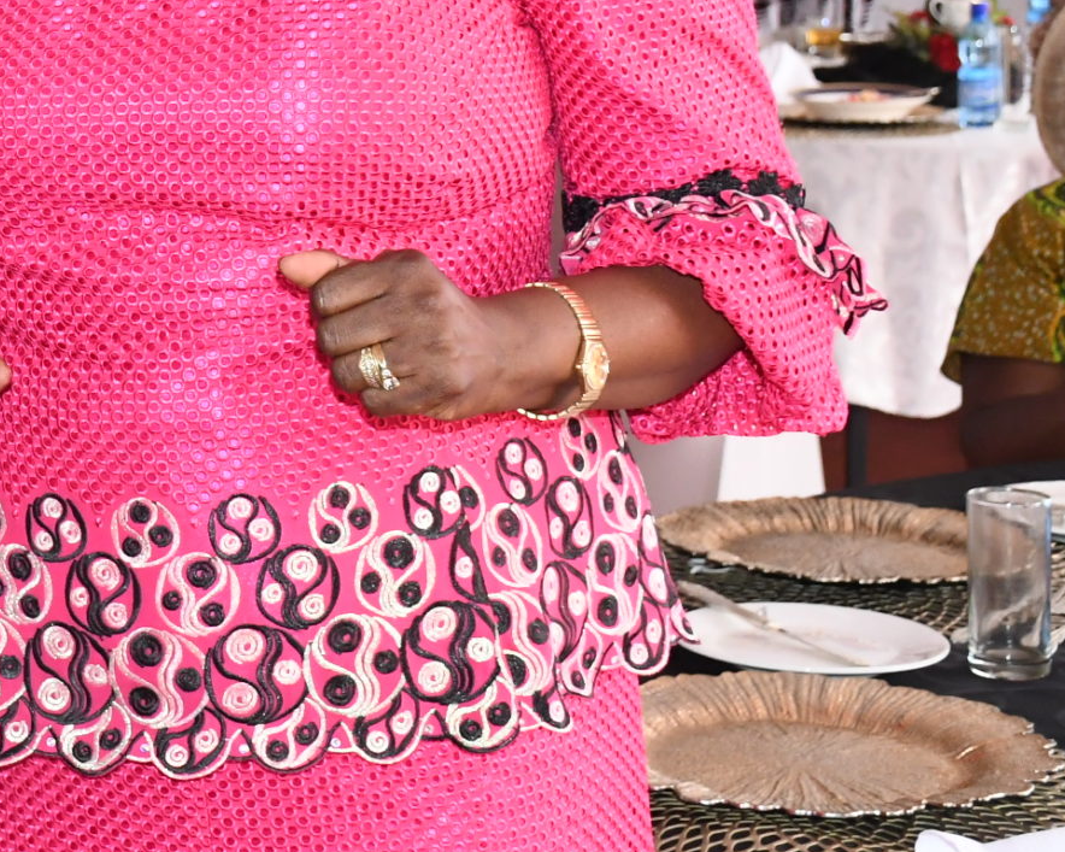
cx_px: -217
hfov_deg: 17.3
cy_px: -43
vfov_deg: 14.3
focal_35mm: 106
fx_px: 3341
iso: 2000
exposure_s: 1/160
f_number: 6.3
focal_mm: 26
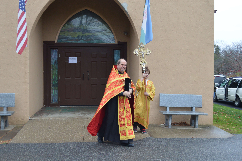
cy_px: 80
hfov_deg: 46.4
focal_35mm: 42
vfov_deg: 31.8
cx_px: 121
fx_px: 282
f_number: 5.6
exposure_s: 1/125
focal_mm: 28
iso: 360
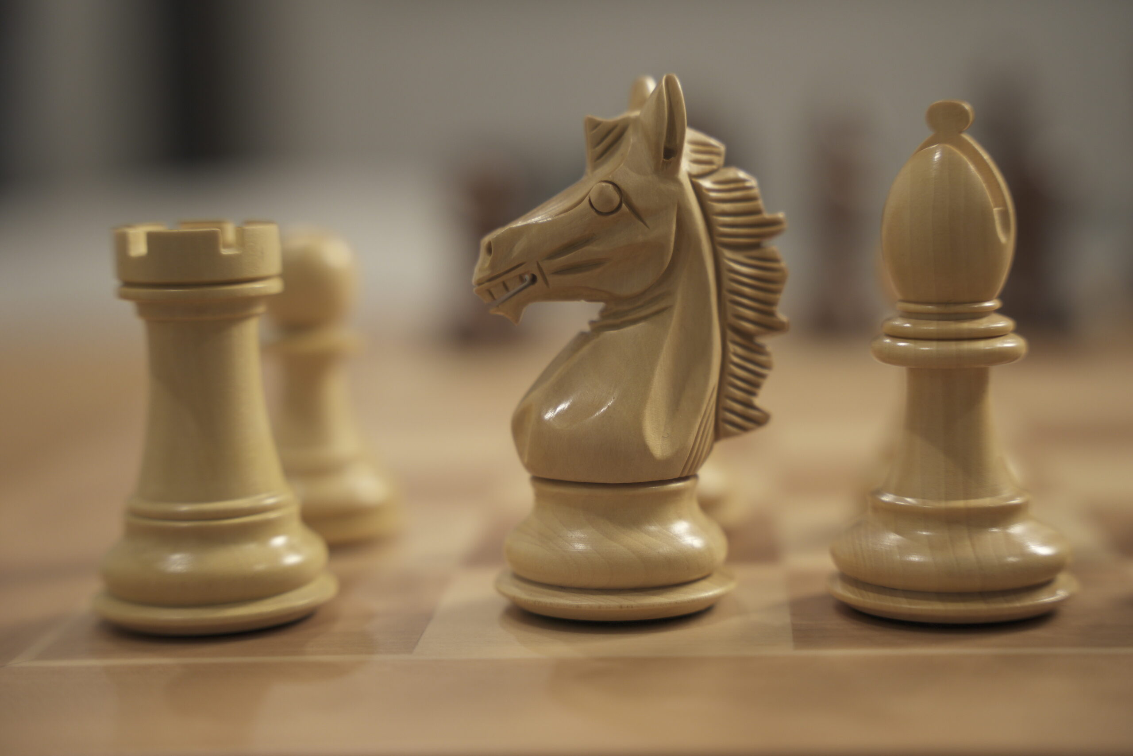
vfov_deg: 19.5
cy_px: 378
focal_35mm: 70
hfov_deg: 28.8
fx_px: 2203
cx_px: 566
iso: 500
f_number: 2.8
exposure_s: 1/60
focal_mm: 70
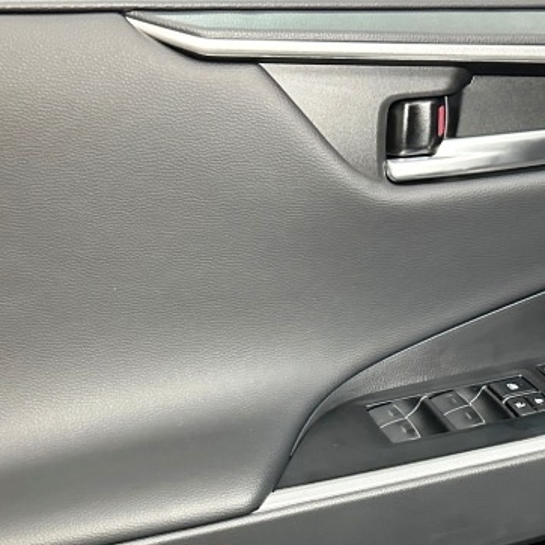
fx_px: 1069
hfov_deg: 28.5
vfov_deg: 27.9
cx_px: 328
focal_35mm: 60
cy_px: 450
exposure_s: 1/60
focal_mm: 6.86
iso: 800
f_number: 1.78
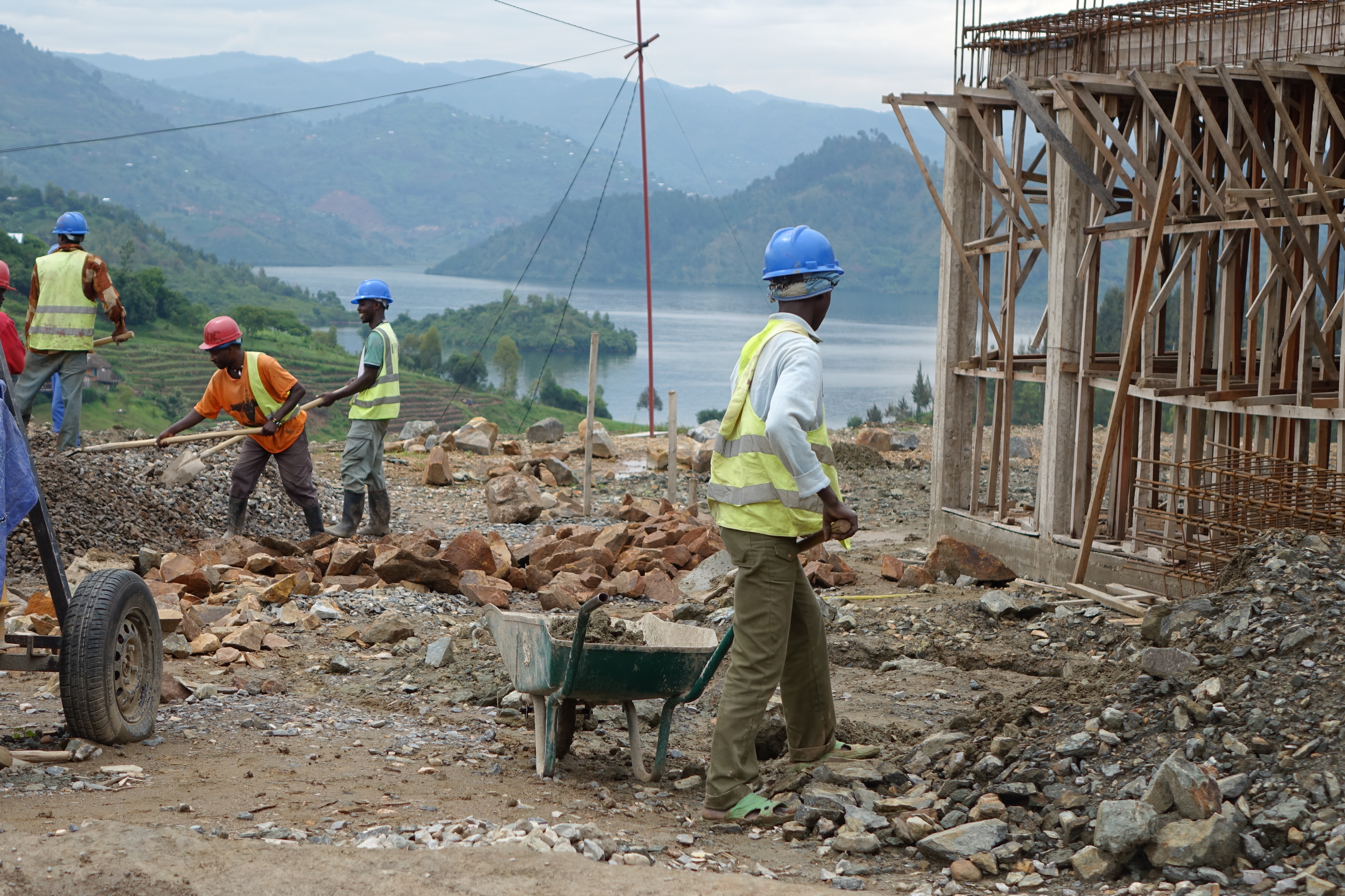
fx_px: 3101
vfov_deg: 16.5
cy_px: 461
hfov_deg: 24.5
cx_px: 614
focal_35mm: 83
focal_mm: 28.02
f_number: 2.8
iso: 125
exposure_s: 1/800
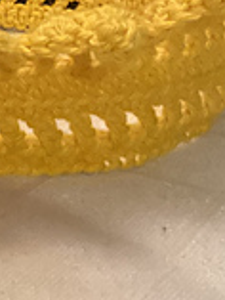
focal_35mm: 122
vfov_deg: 14.2
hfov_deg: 11.8
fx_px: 1056
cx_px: -71
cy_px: -250
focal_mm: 2.71
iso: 800
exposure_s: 1/15
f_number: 2.2
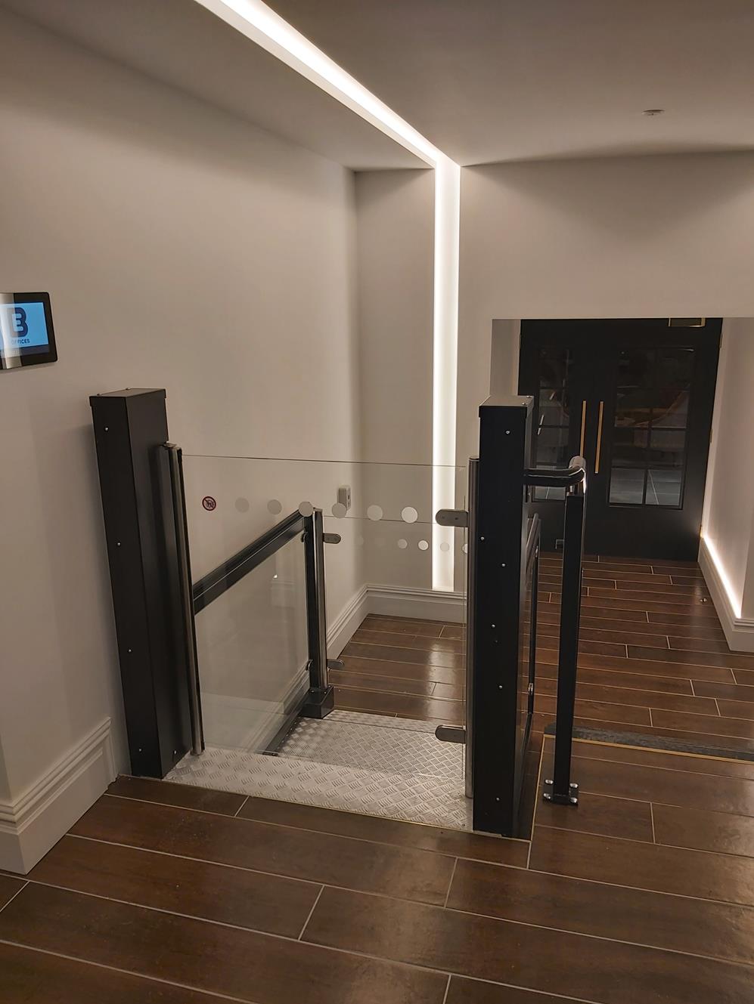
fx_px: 755
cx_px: 377
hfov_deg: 53.1
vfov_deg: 67.3
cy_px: 502
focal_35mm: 26
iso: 80
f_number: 1.7
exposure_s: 1/100
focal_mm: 3.92
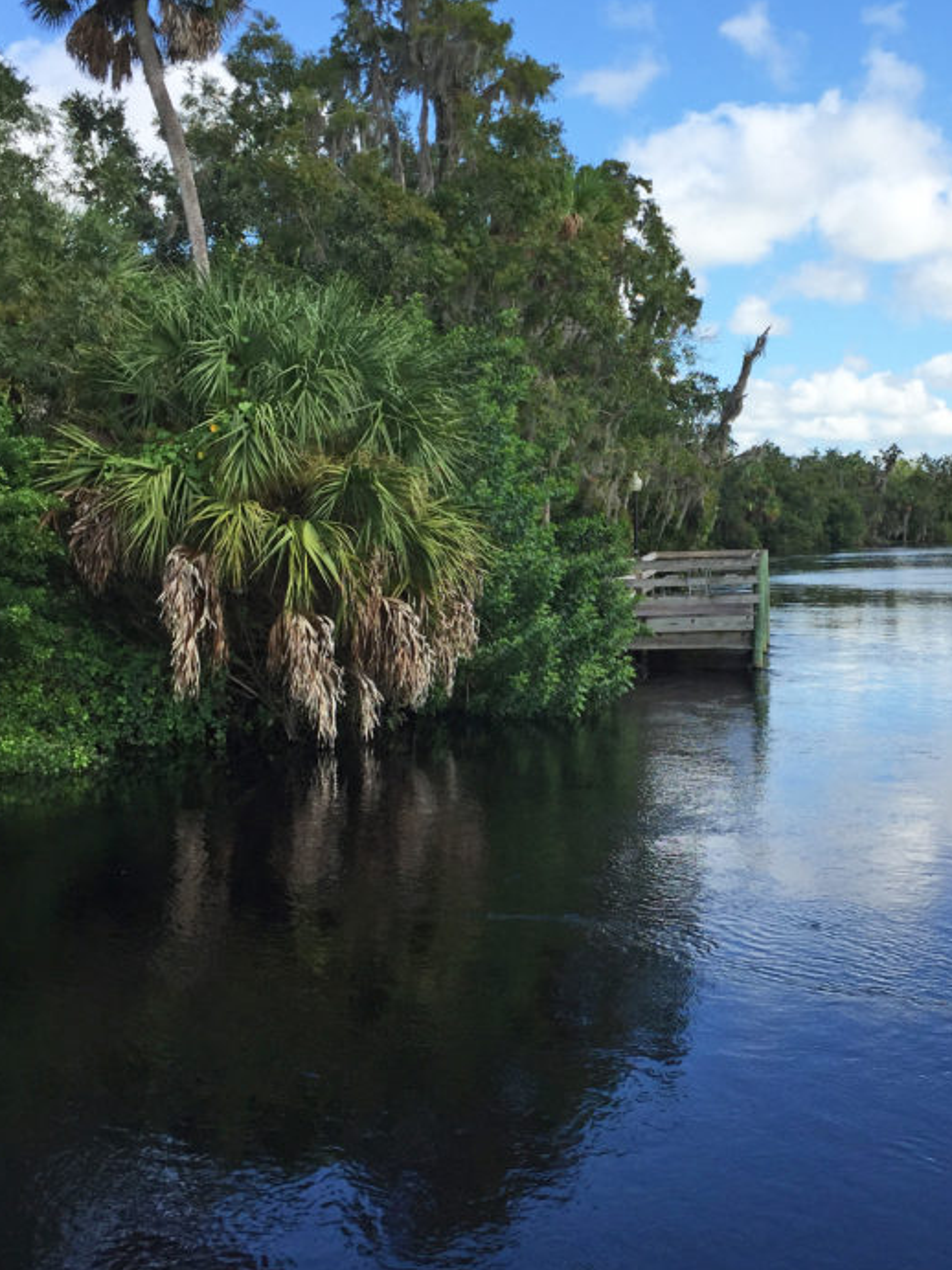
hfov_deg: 33.2
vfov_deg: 43.9
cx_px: 652
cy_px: 614
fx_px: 1577
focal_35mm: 43
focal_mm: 4.15
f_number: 2.2
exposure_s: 1/1319
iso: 32
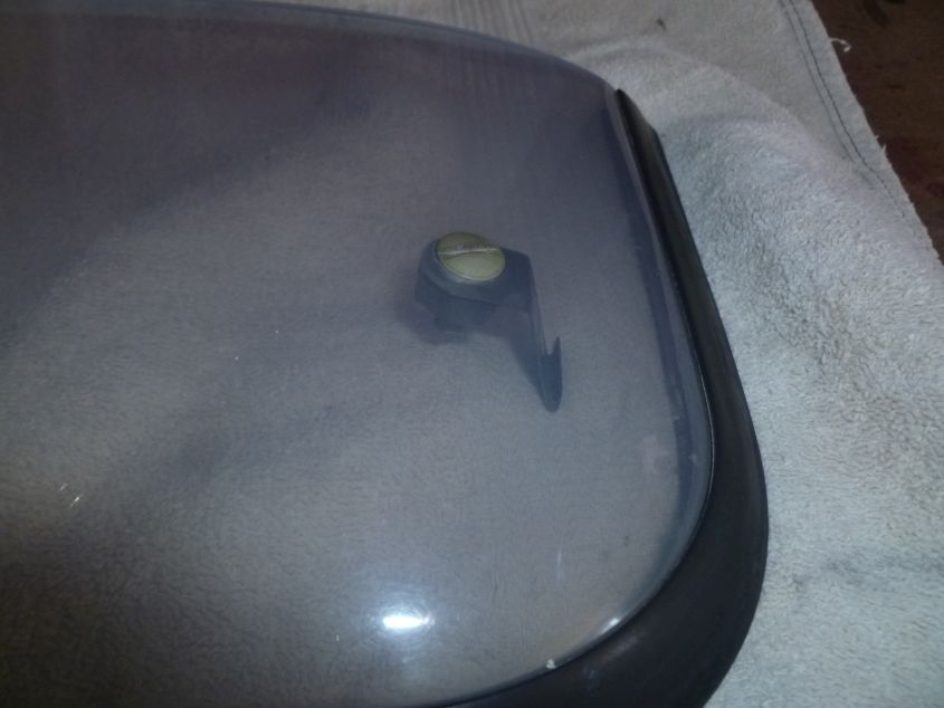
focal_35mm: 28
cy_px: 354
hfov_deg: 63.4
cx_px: 472
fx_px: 764
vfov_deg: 49.8
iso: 200
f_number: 3.3
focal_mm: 5
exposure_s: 1/30
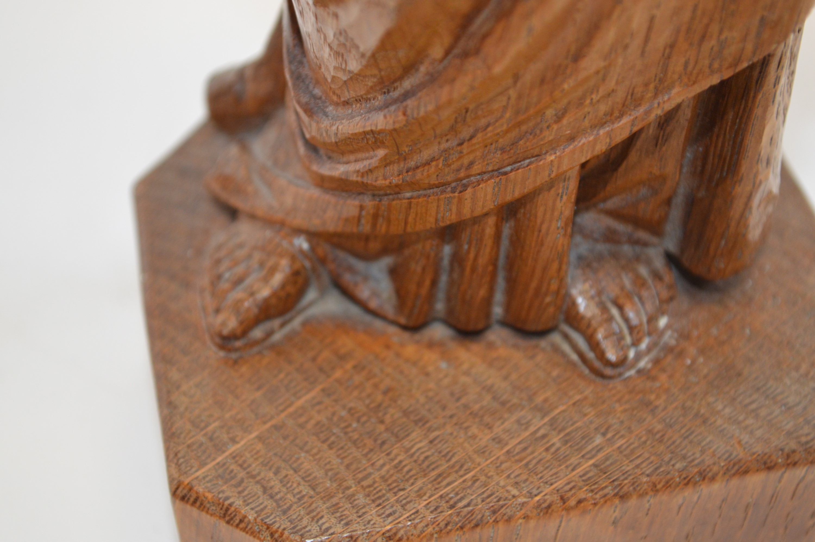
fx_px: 1629
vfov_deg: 18.9
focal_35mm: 72
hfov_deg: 28.1
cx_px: 408
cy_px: 271
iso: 900
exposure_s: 1/60
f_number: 5.6
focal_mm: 48
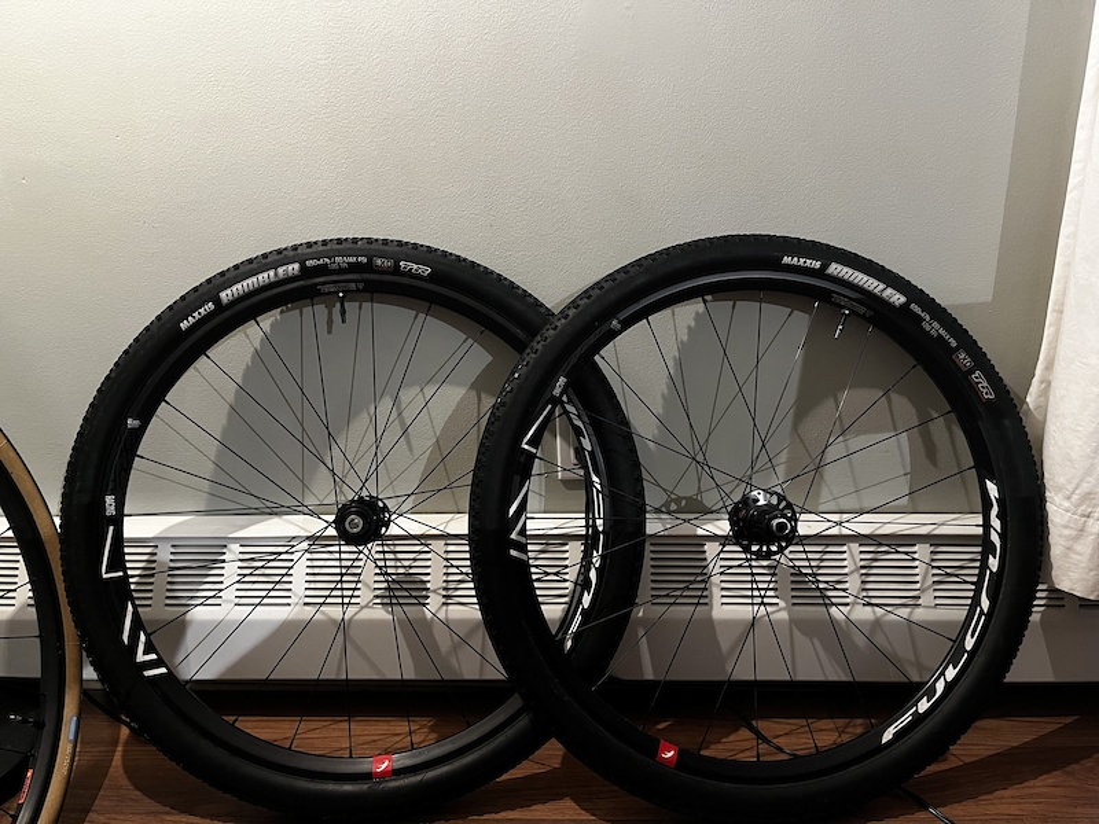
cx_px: 550
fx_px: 825
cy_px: 412
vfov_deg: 53.1
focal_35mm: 26
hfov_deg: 67.3
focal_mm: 5.1
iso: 500
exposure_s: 1/30
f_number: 1.6
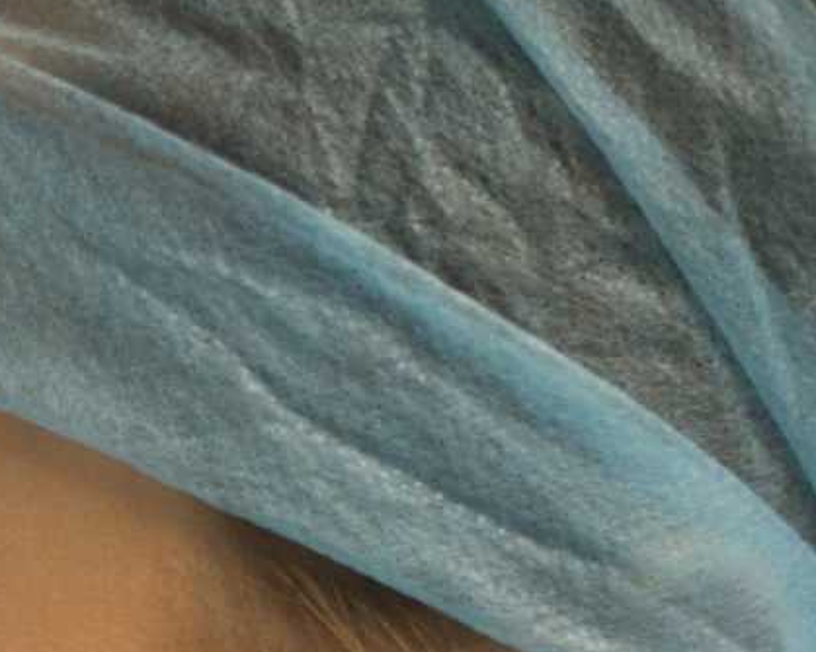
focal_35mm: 230
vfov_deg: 6.6
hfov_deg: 7.8
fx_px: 5552
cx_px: -1119
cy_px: 941
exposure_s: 1/320
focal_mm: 50
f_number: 2.2
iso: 640
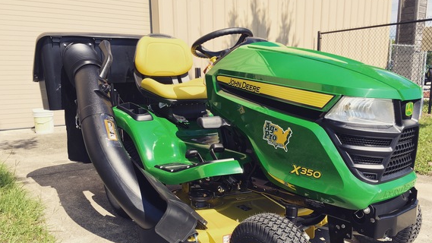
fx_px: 367
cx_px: 216
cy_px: 154
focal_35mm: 32
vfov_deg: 36.4
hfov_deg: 61.0
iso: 25
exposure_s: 1/693
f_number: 2.2
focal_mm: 4.15
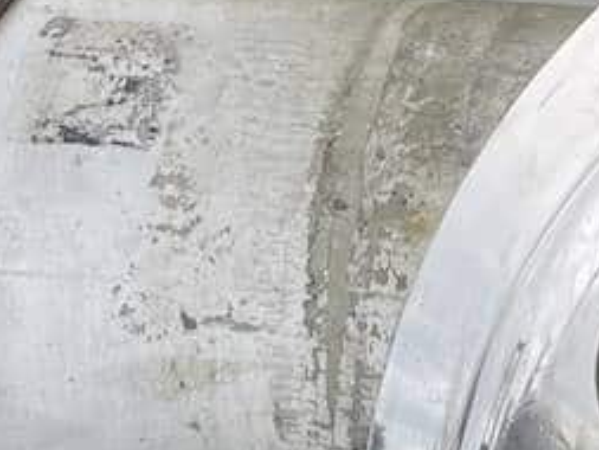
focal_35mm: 154
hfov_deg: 11.2
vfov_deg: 9.1
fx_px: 2666
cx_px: 1309
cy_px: 899
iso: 32
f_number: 1.6
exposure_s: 1/527
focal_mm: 4.2
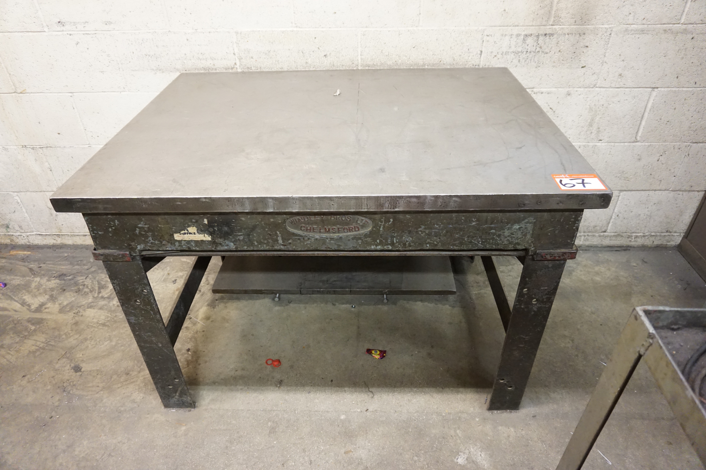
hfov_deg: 73.7
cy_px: 235
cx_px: 353
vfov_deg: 53.1
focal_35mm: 24
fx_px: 471
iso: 3200
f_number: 3.5
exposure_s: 1/60
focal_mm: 16
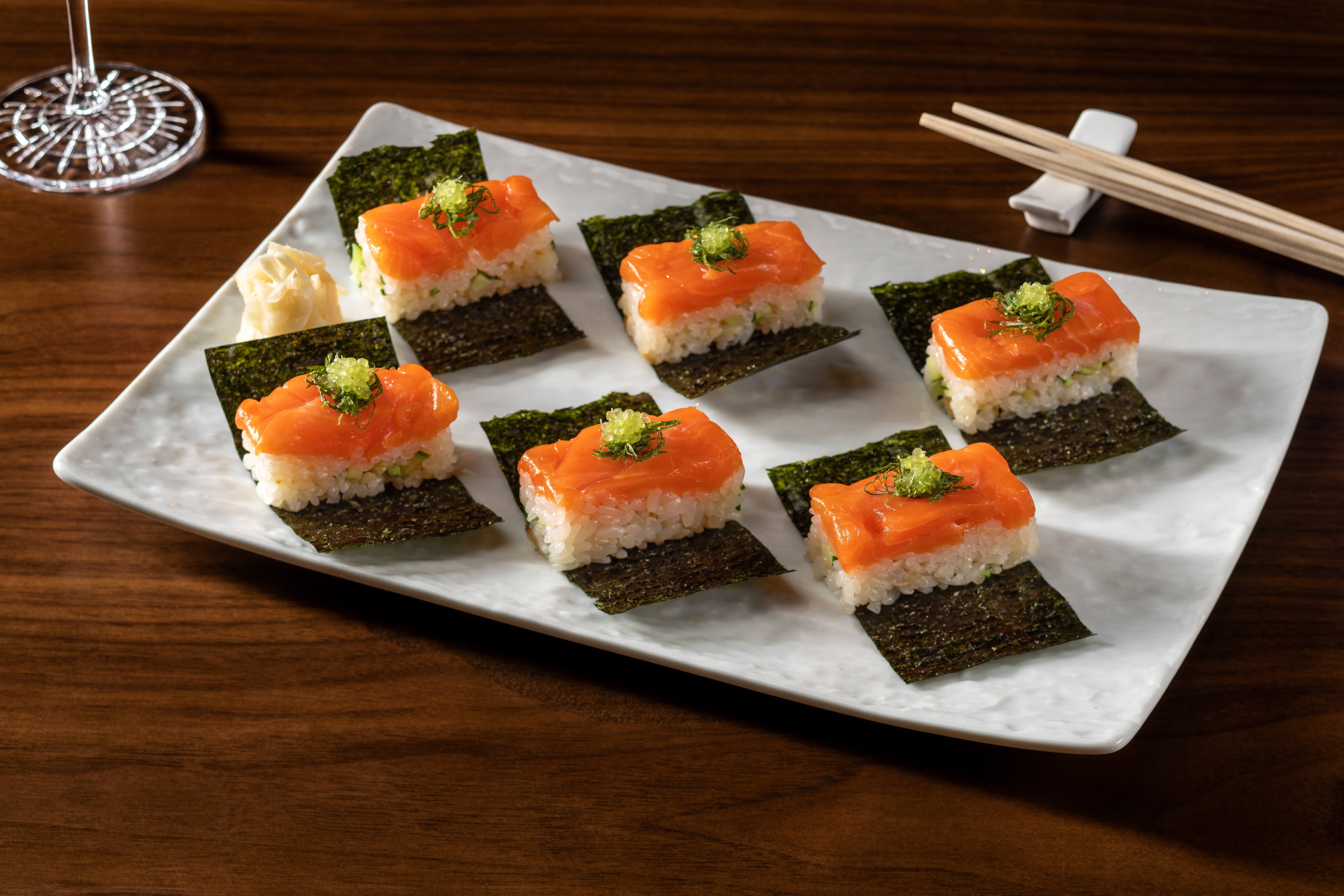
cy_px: 448
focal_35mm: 90
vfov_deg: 15.2
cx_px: 672
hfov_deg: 22.6
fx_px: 3360
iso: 50
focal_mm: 90
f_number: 5.6
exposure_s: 1/50
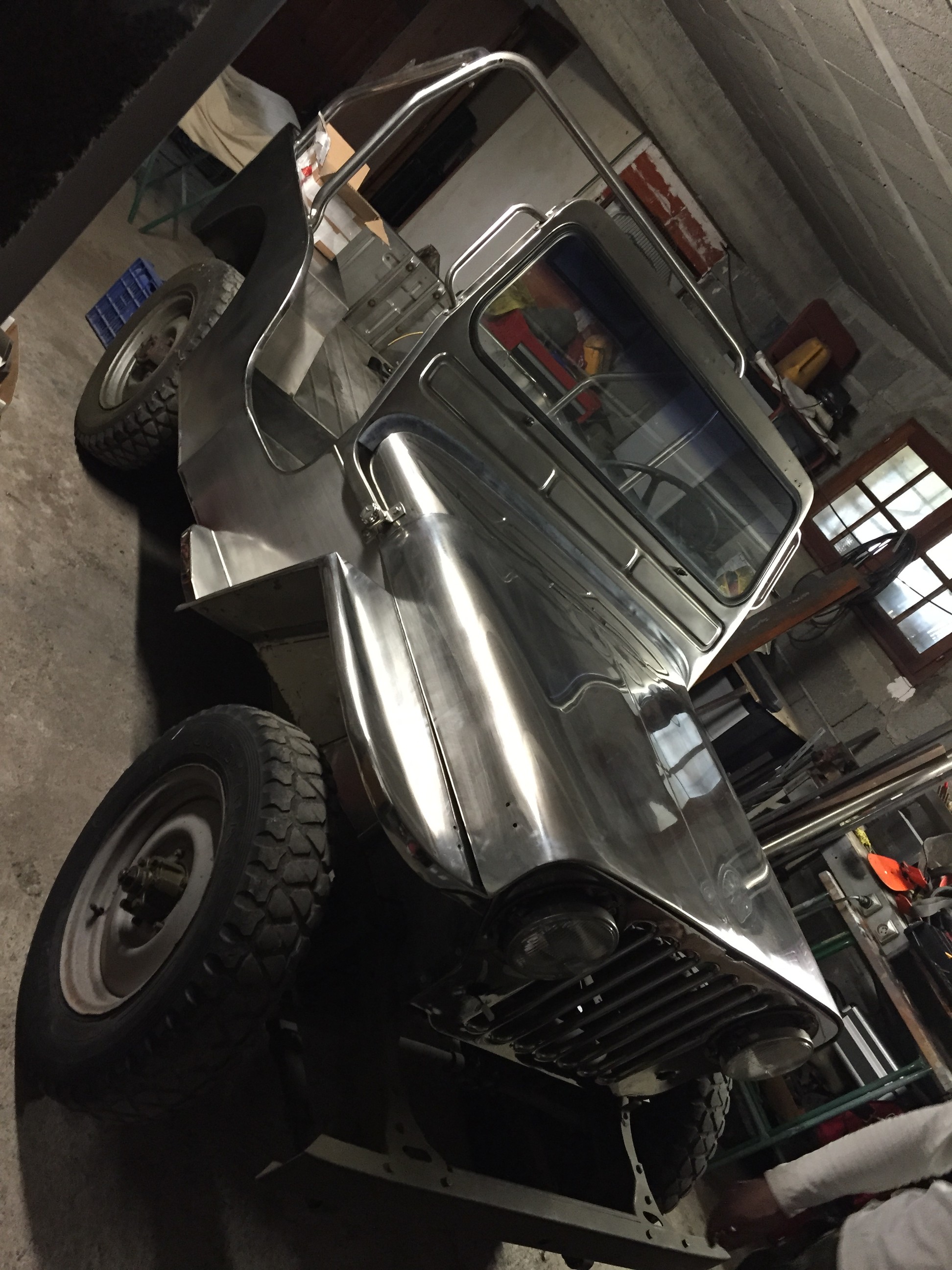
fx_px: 1063
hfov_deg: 48.2
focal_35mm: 29
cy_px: 635
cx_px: 476
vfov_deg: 61.7
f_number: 2.2
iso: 250
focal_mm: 4.15
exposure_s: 1/17
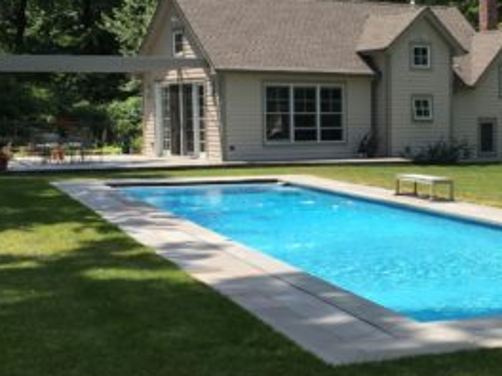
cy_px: 198
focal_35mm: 72
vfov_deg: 20.4
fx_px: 1044
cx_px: 459
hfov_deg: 26.1
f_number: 2.2
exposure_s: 1/938
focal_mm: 4.15
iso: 25
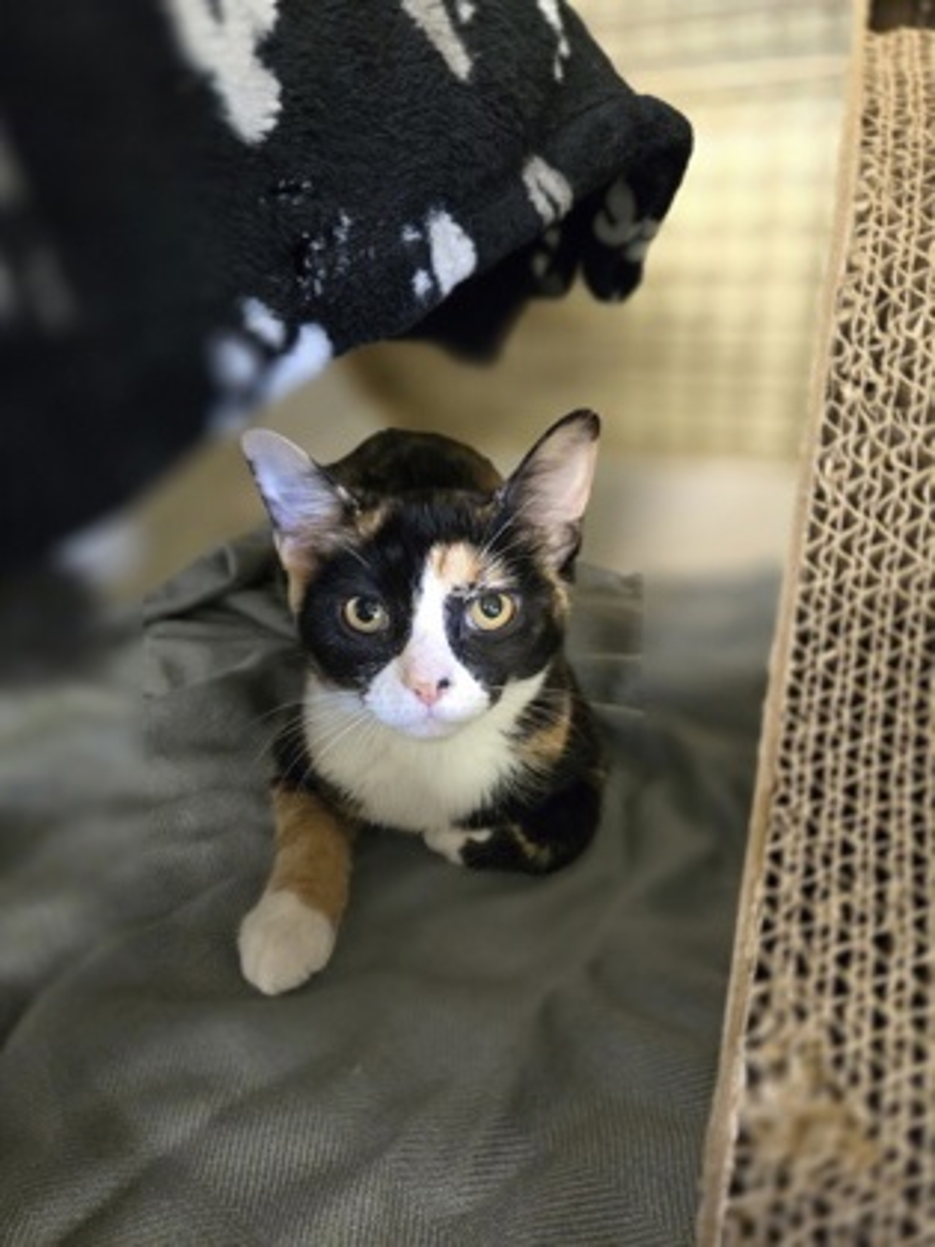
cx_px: 468
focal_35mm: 23
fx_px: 828
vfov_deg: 73.9
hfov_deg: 58.9
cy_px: 624
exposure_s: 1/60
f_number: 1.8
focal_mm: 5.4
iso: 1600
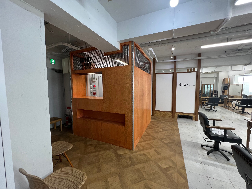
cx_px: 126
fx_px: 95
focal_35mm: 13
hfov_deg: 106.2
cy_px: 94
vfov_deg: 89.9
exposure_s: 1/100
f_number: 1.8
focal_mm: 1.57
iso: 160
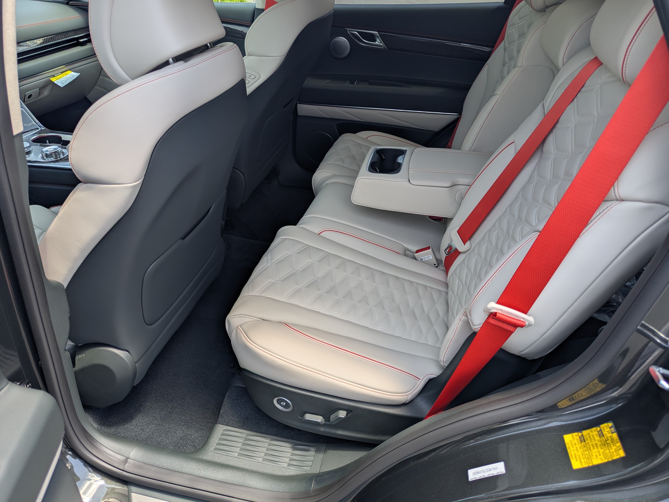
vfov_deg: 56.8
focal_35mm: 24
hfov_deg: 71.6
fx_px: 464
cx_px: 334
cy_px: 251
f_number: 1.85
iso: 46
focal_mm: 6.81
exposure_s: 1/298
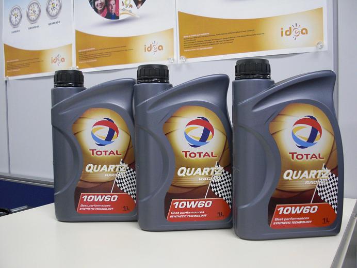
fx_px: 371
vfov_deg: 39.7
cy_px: 134
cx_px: 178
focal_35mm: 36
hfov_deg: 51.4
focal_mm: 6.3
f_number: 2.8
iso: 200
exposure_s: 1/60
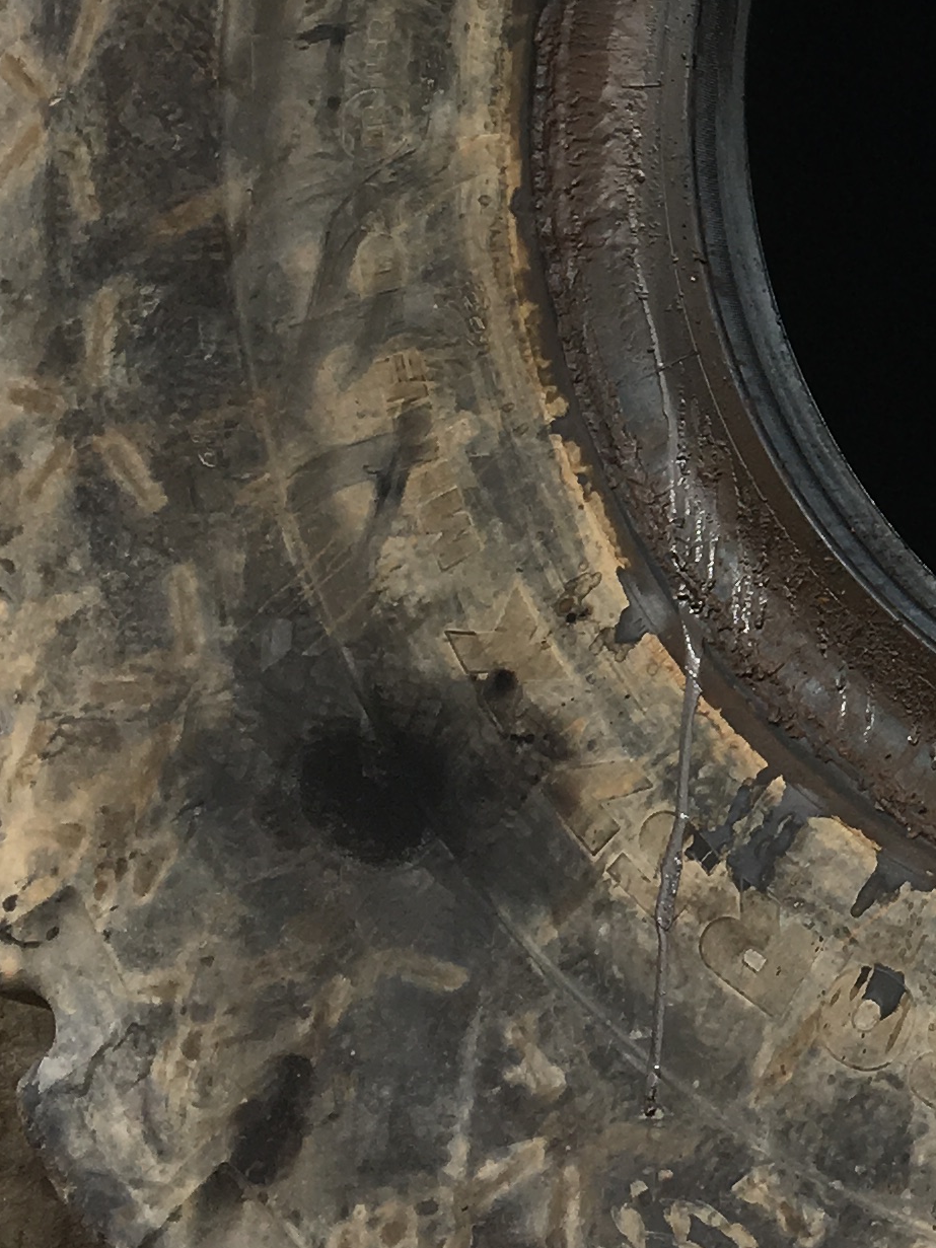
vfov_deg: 20.1
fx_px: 3426
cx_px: 1351
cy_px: 47
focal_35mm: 95
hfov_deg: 14.6
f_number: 2.2
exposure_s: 1/1241
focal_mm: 4.15
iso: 25
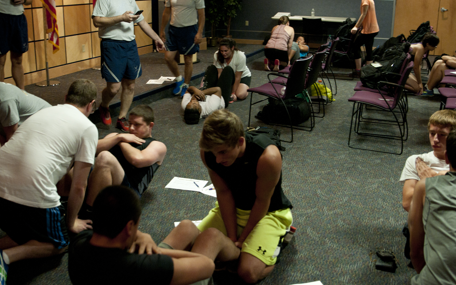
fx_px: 485
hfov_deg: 50.4
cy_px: 126
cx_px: 221
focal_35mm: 39
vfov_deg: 32.7
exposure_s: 1/80
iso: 640
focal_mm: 24
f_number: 2.8
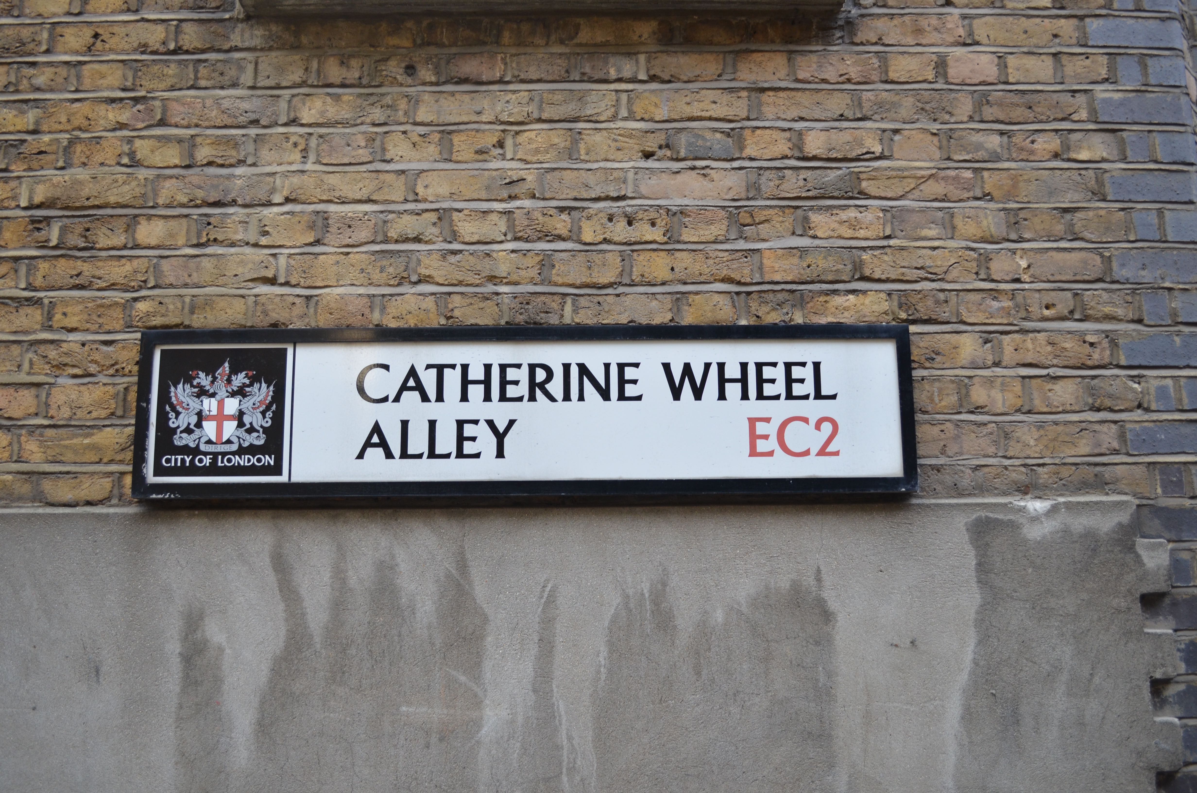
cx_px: 598
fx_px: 1095
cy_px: 396
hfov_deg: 57.3
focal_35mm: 33
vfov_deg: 39.8
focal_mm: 22
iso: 400
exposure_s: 1/160
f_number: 4.5
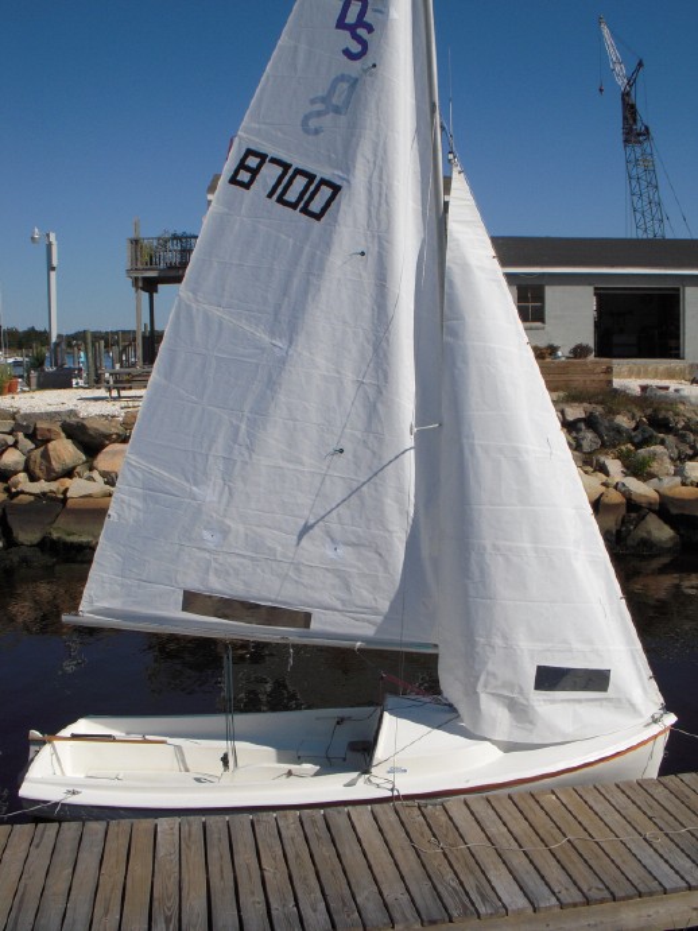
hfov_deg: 37.7
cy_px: 466
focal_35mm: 38
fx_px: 1022
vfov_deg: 49.0
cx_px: 349
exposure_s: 1/640
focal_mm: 6.3
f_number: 6.6
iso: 100
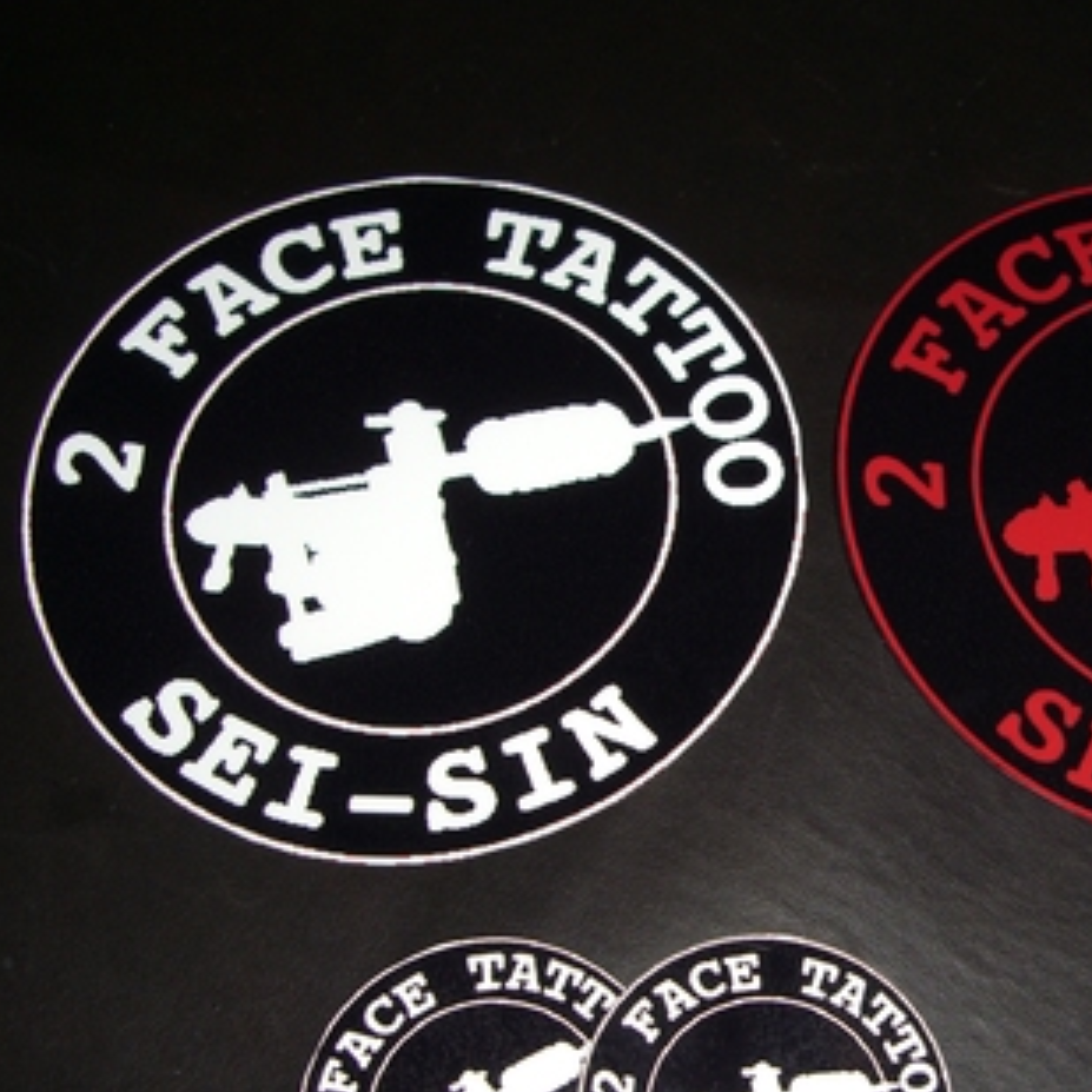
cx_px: 912
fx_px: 2248
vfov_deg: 27.1
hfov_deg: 26.7
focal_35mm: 63
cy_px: 737
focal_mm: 7.9
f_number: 2.8
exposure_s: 1/60
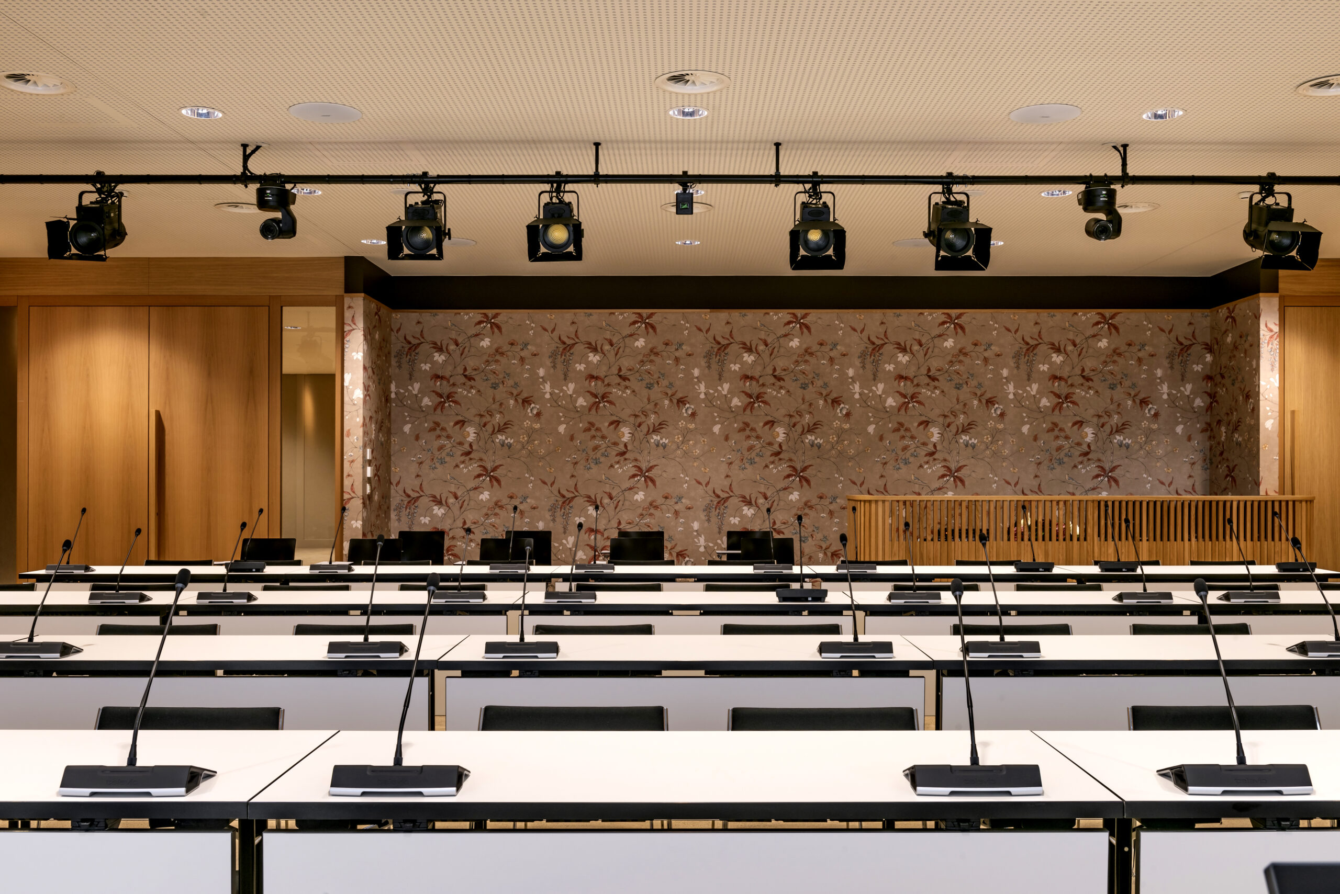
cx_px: 670
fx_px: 1192
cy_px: 447
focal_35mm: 32
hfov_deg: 58.7
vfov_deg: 41.2
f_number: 16
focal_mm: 32
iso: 100
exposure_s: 1/2.5
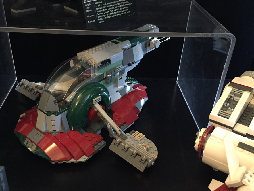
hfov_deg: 52.6
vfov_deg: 40.7
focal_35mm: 35
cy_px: 94
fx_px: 257
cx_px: 117
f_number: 2.2
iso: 320
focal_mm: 4.15
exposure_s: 1/17
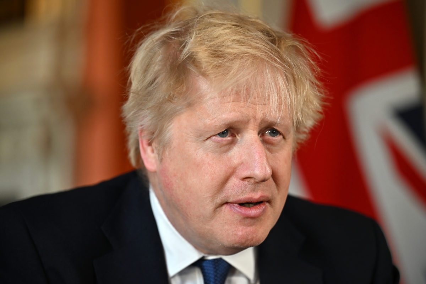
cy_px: 142
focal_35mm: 125
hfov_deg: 16.4
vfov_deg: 11.0
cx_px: 213
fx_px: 1479
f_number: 2.8
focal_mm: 125
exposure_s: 1/640
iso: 1000
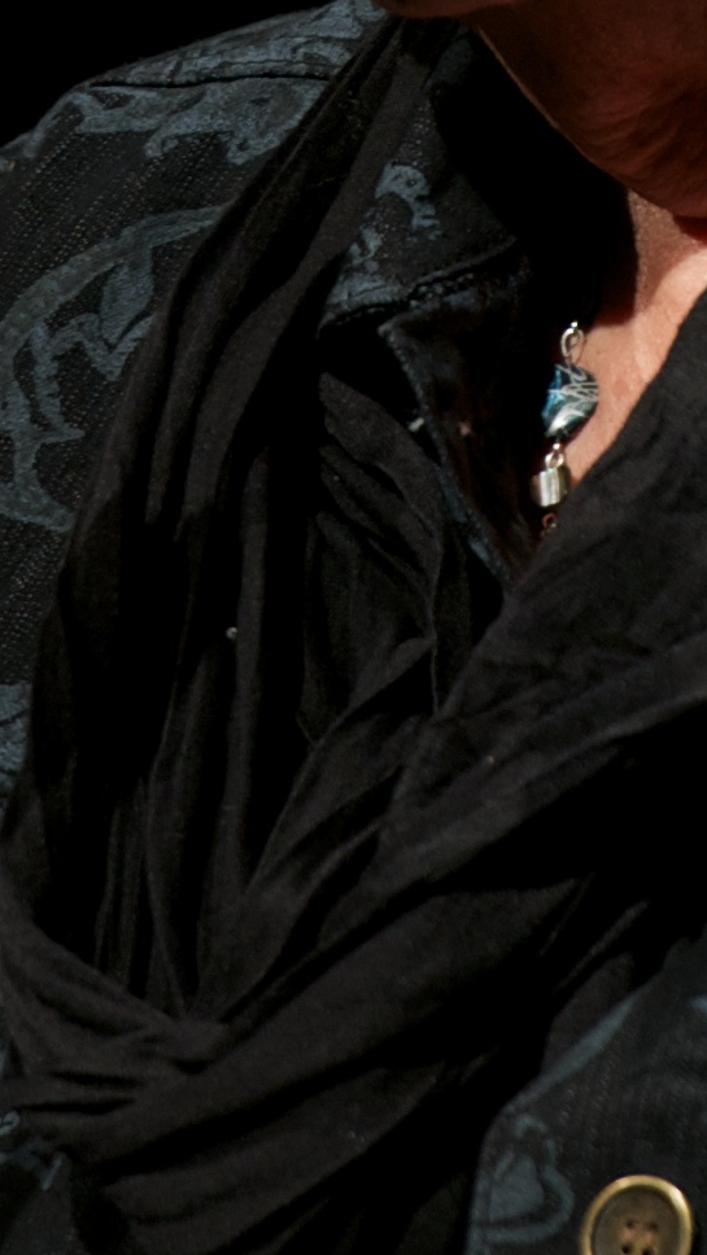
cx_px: 515
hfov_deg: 0.9
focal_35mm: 1390
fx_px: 46293
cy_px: -485
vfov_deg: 1.6
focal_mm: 200
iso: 200
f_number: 2.8
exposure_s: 1/80
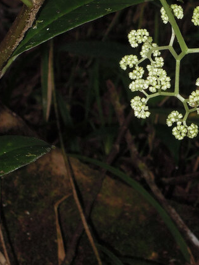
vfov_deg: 8.5
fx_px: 1785
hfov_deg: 6.4
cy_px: 56
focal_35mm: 233
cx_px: 204
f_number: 5.5
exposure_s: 1/60
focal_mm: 17.9
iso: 250
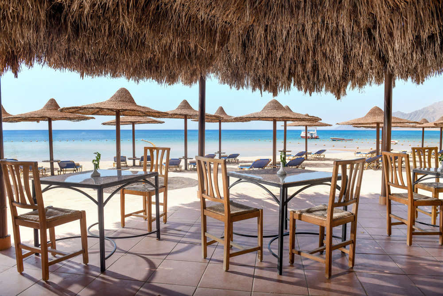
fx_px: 295
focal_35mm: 24
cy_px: 148
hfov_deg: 73.7
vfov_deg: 53.1
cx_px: 222
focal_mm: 24
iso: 100
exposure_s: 1/200
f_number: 7.1
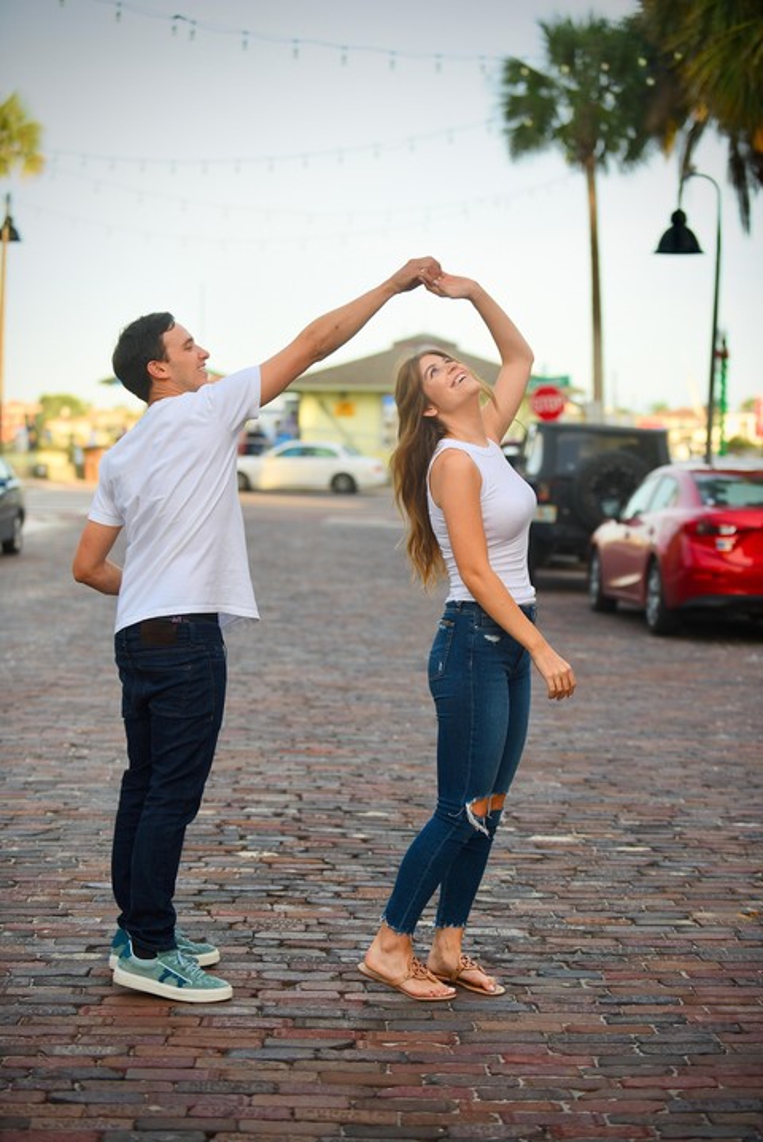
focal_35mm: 70
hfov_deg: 19.5
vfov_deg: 28.8
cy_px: 571
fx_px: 2223
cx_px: 382
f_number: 3.2
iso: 100
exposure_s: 1/320
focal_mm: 70
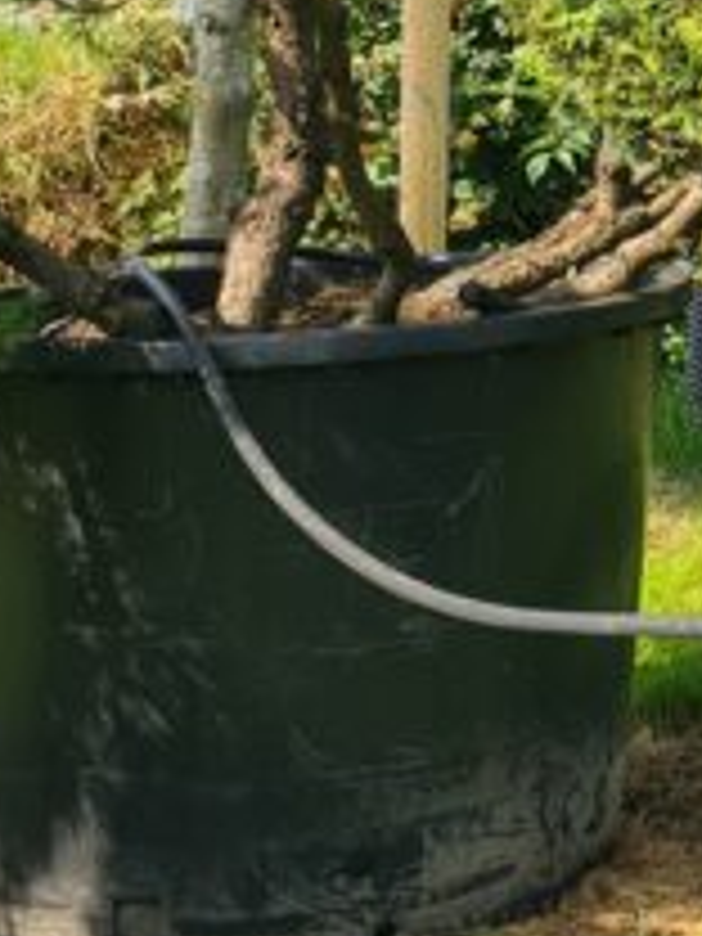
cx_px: 1440
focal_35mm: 128
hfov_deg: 10.6
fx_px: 3461
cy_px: -288
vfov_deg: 14.7
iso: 50
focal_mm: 5.4
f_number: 1.8
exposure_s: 1/1024
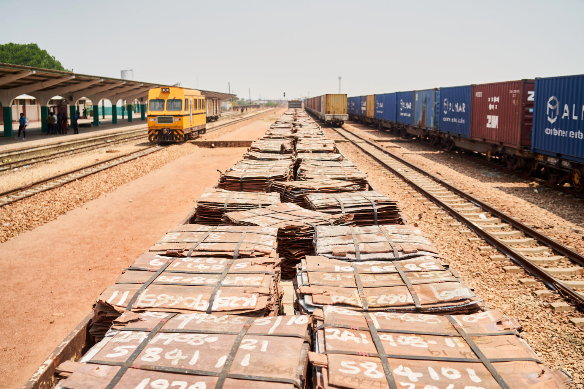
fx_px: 568
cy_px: 194
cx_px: 292
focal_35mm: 35
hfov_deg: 54.4
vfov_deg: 37.9
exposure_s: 1/640
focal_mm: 35
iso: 100
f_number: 2.8
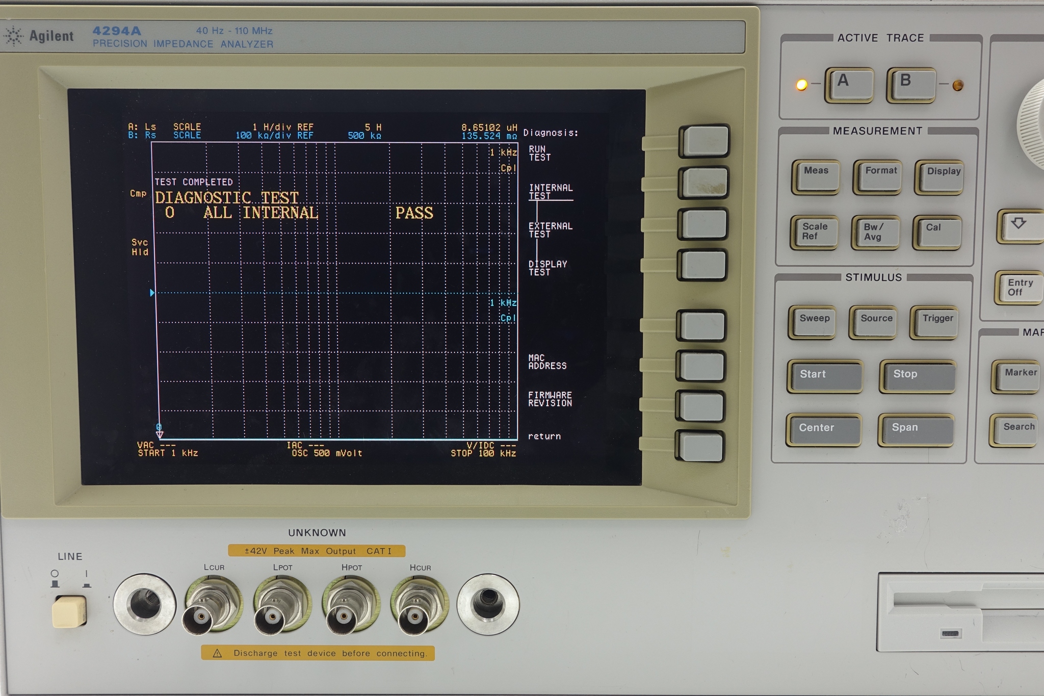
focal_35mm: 29
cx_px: 522
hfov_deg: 63.7
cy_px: 348
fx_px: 841
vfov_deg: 45.0
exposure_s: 1/4
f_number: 5
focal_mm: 10.6
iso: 100
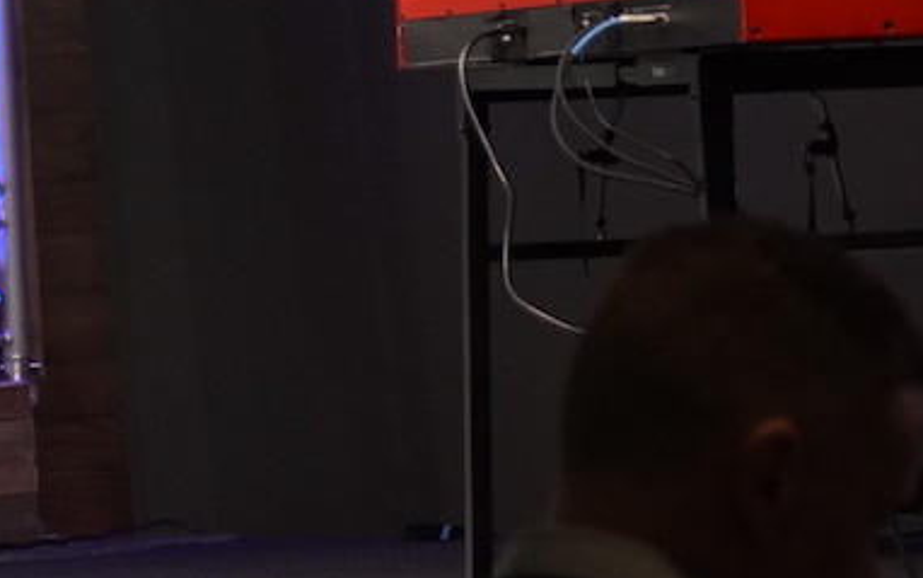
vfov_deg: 4.0
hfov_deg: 6.3
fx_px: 8315
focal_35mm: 330
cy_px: -149
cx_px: -396
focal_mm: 75
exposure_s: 1/160
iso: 1600
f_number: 5.6
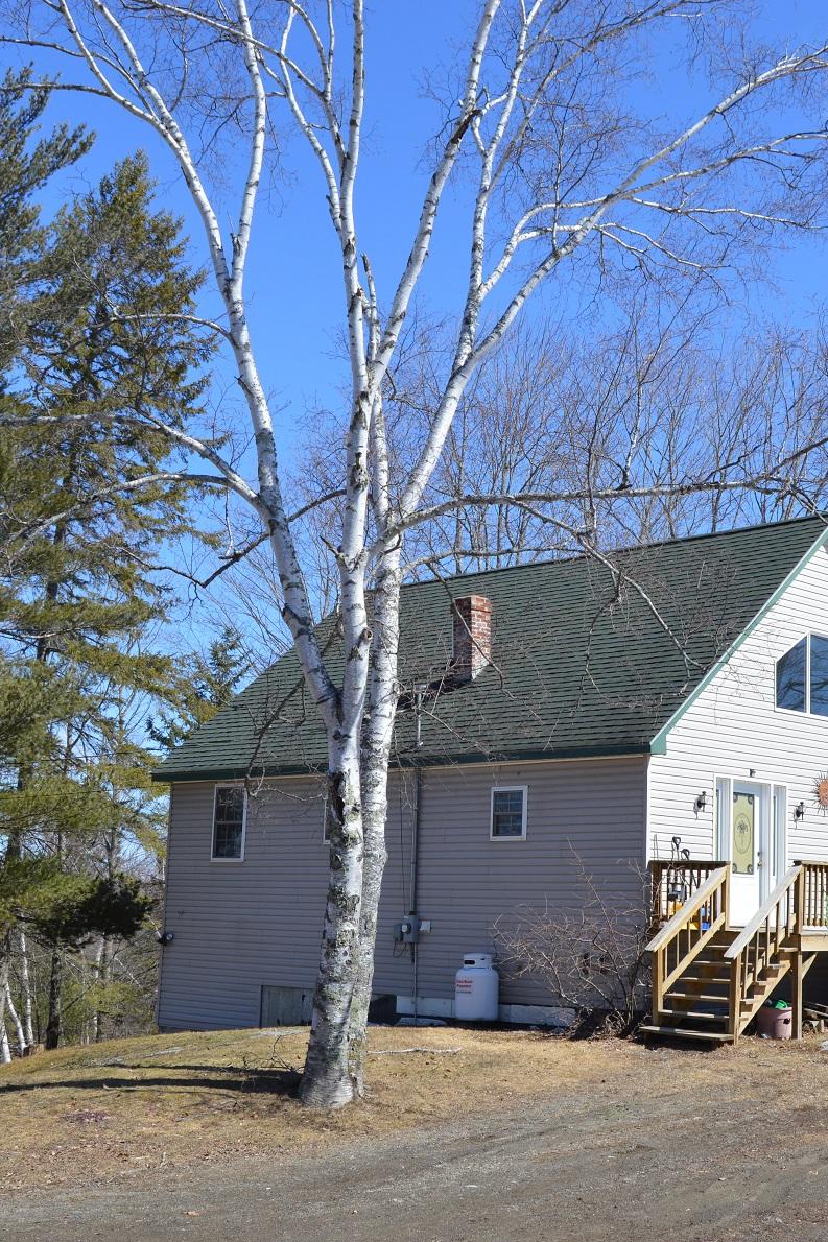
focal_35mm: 50
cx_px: 533
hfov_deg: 26.9
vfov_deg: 39.6
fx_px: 1725
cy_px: 625
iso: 100
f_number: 8
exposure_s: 1/250
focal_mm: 22
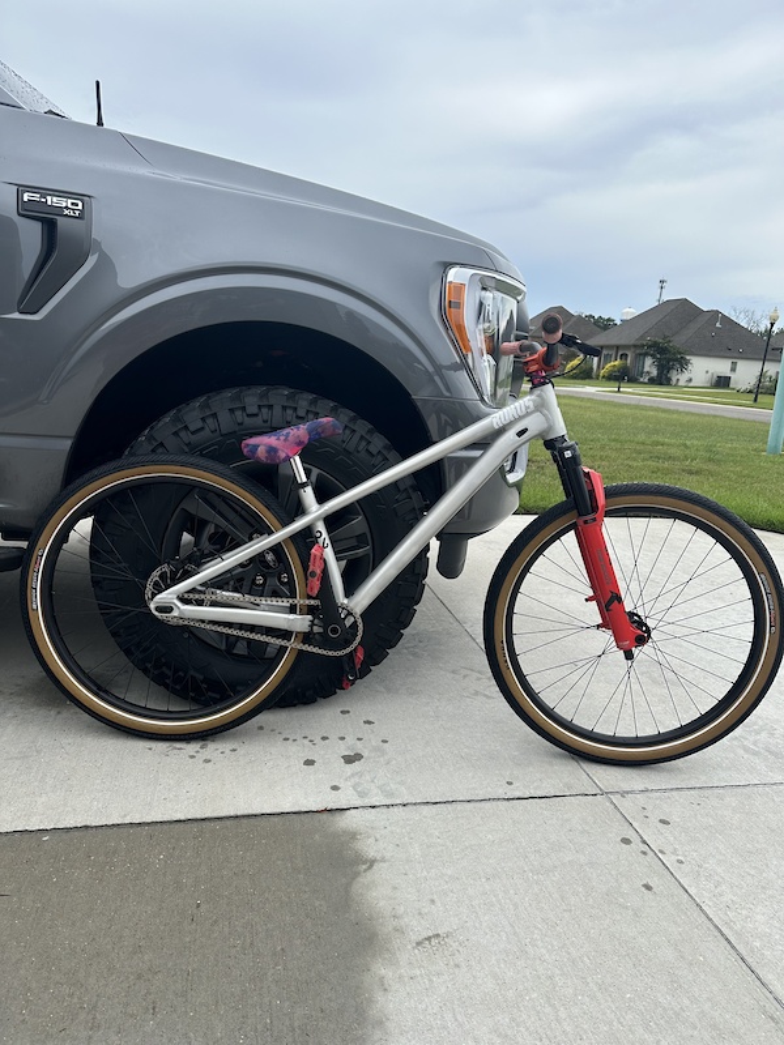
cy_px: 522
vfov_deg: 71.6
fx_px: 725
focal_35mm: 24
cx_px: 392
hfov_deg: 56.8
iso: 80
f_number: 1.78
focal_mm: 6.86
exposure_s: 1/1289
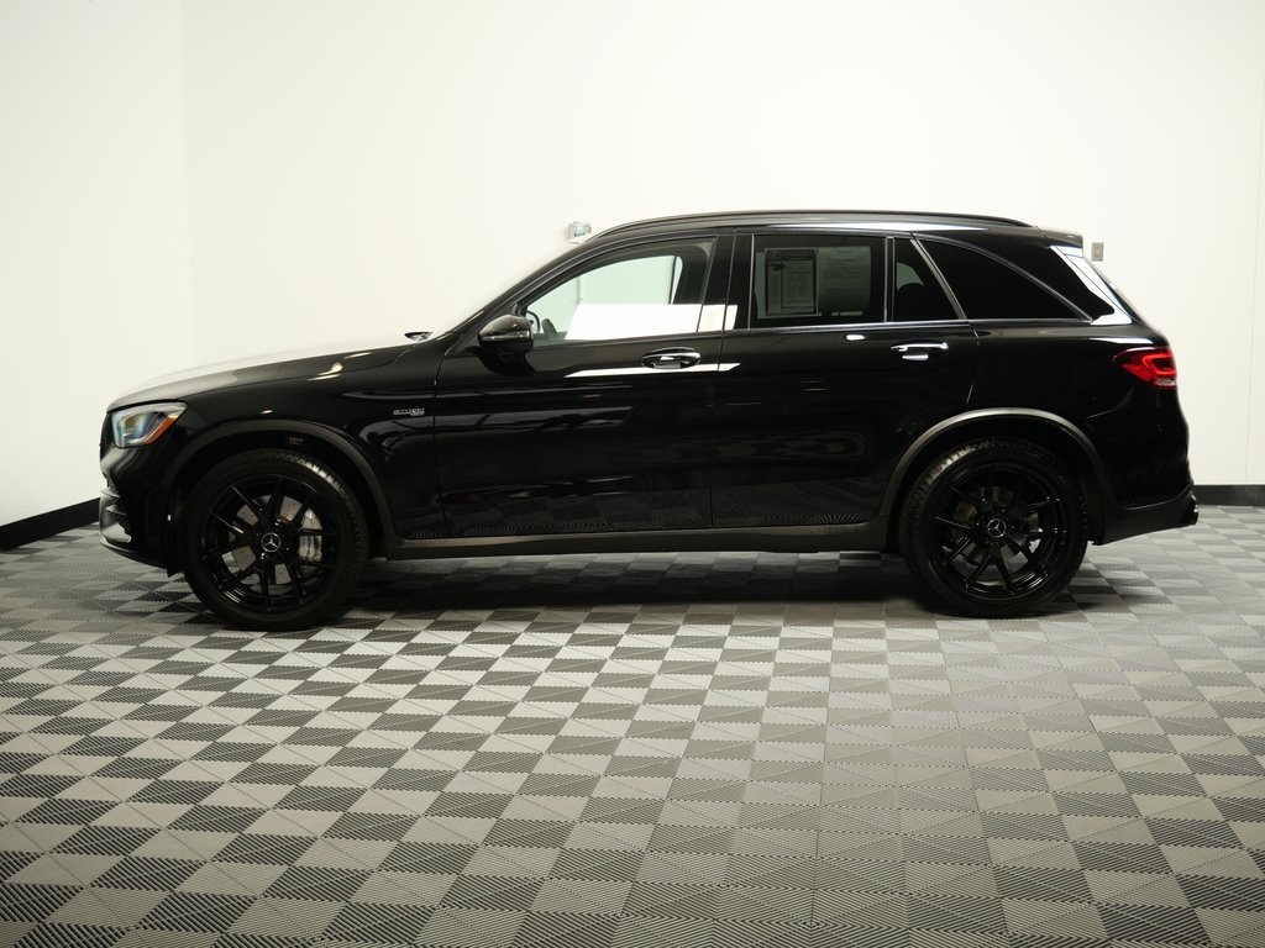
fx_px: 1608
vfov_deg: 32.9
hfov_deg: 42.9
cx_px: 632
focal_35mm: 44
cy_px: 474
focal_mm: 22
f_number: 4.5
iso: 200
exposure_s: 1/200
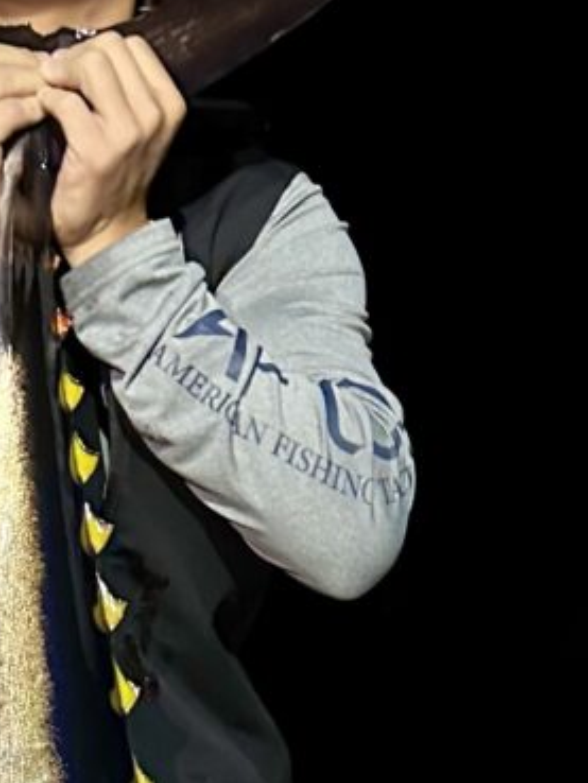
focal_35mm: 104
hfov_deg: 14.0
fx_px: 2354
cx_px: -17
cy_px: 1099
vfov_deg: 17.4
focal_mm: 6.86
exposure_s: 1/40
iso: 800
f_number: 1.78
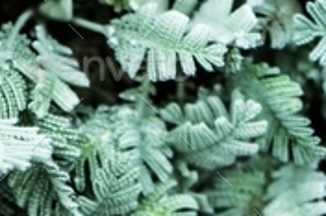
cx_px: -174
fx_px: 1429
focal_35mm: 158
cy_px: 154
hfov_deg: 12.3
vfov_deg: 8.7
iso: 100
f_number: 4.5
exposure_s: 1/500
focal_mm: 47
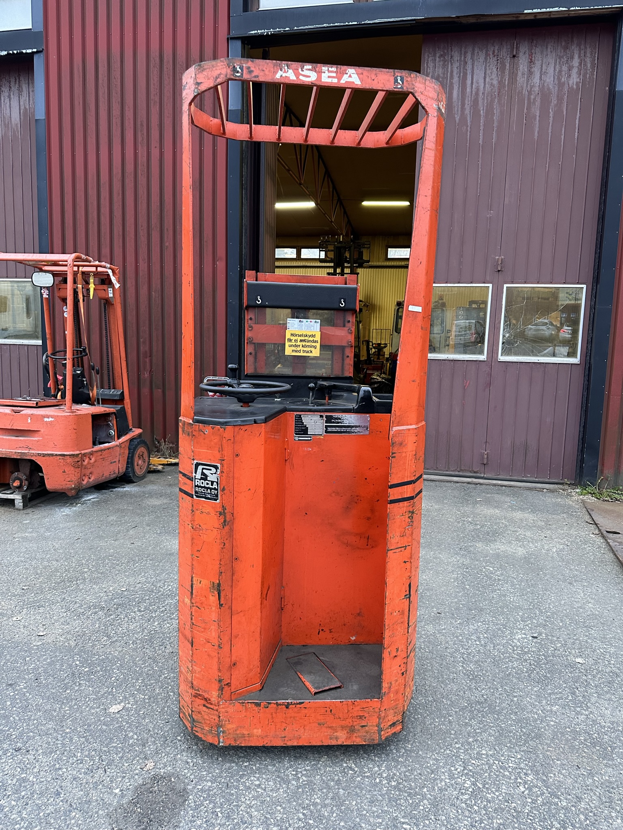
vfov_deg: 71.6
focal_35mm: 24
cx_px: 312
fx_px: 576
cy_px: 415
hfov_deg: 56.8
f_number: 1.78
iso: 320
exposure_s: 1/50
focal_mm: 6.86
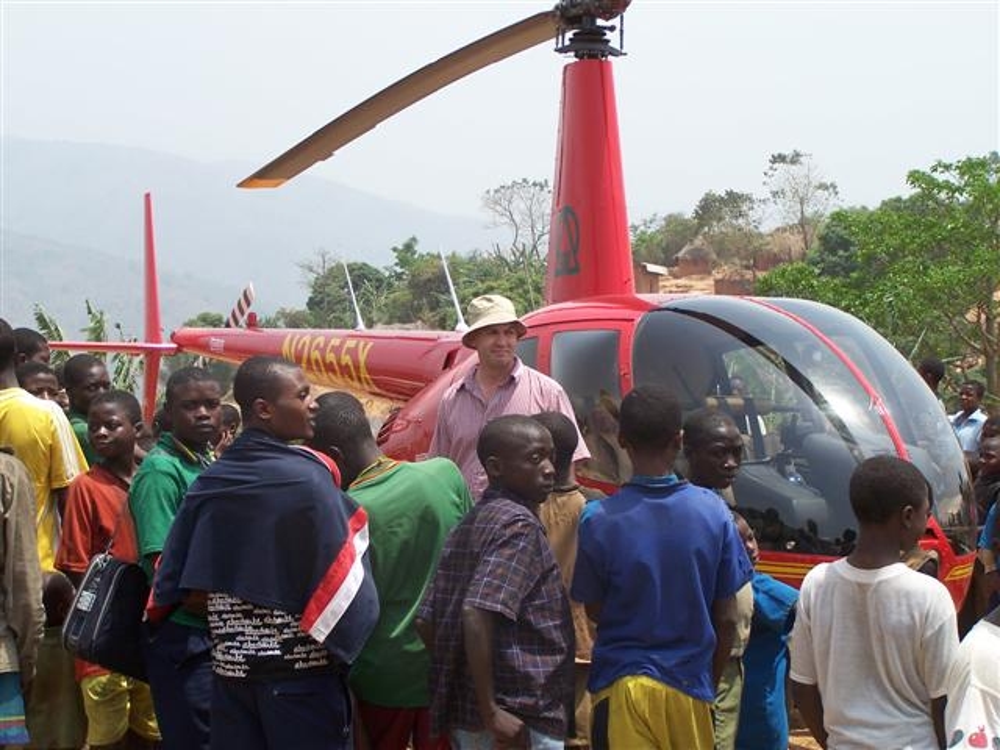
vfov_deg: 19.6
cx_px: 500
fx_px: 2167
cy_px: 375
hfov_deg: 26.0
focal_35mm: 75
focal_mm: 12.4
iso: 80
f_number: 3.2
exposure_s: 1/750
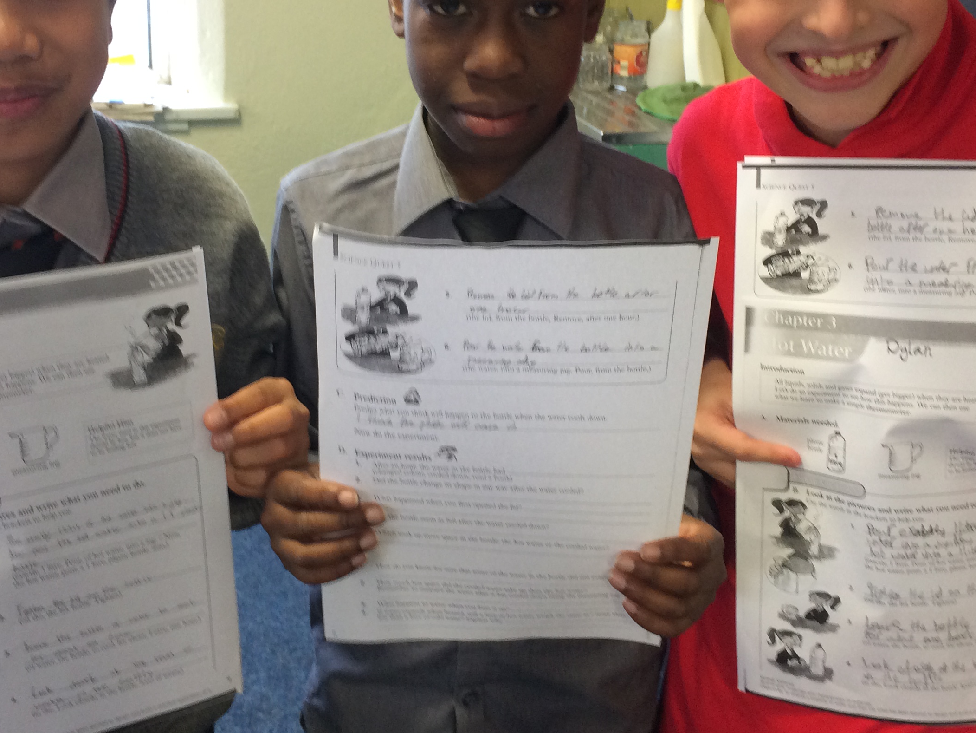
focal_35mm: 45
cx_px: 444
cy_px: 331
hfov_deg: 42.0
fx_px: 1269
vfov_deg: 32.2
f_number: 2.2
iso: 125
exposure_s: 1/33
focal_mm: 4.15
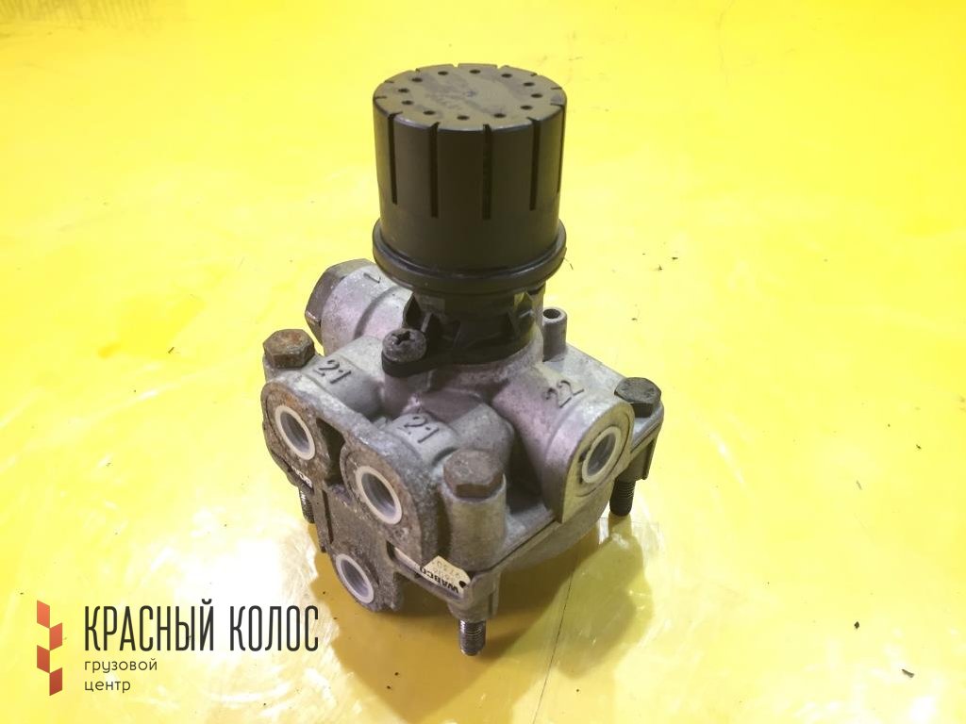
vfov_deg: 48.2
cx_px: 483
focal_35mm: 29
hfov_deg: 61.7
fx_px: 809
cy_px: 362
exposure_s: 1/33
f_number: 2.2
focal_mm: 4.15
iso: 50
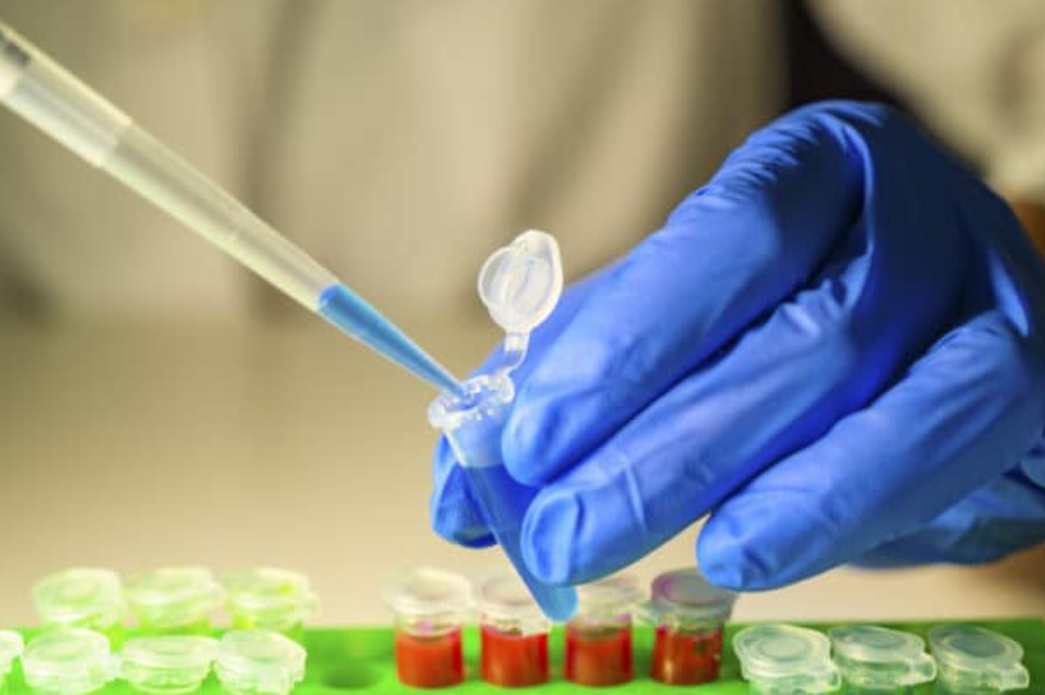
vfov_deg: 15.3
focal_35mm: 89
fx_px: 2582
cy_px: 419
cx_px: 474
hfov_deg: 22.9
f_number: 4
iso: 500
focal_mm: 70
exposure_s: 1/60
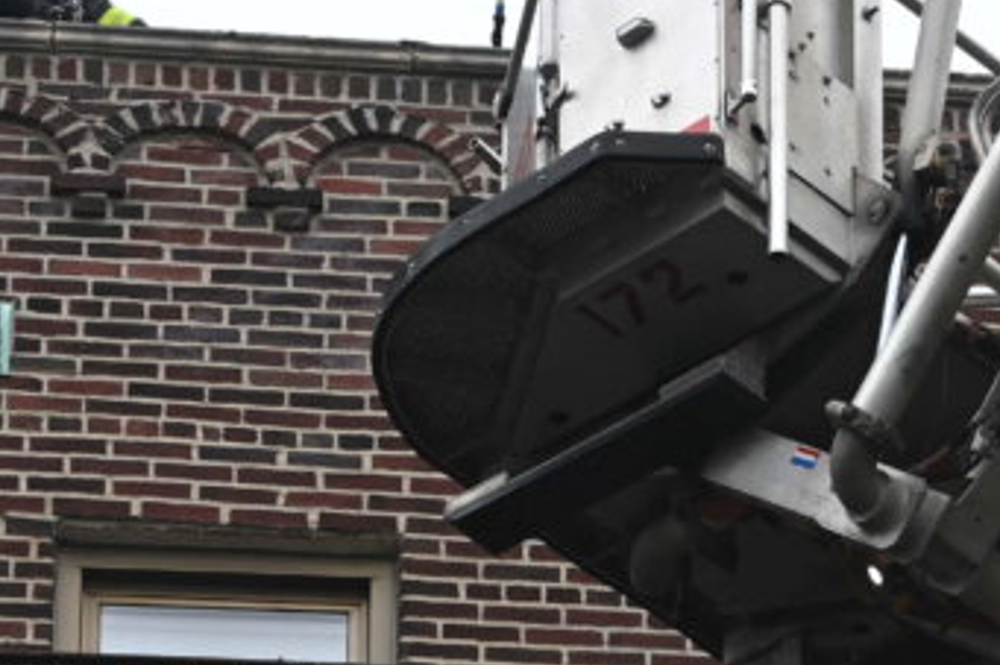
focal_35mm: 352
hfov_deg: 5.8
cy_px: 842
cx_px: 935
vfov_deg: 3.9
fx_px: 9773
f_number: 4
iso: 640
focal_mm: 75
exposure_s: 1/2000
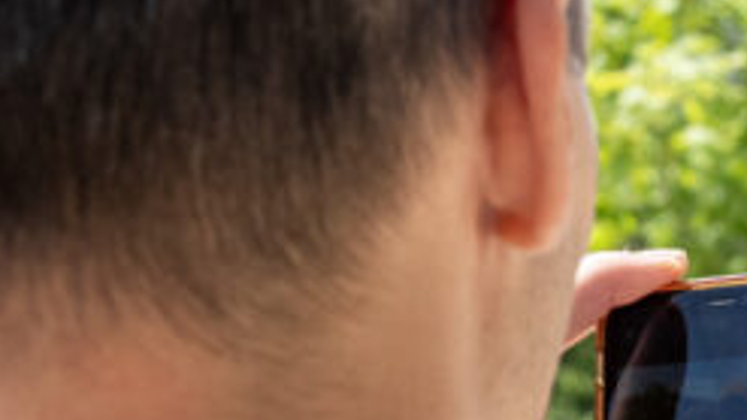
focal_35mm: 221
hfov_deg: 9.5
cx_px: 1155
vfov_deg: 5.5
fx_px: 4378
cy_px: 499
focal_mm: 51
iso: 125
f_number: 8
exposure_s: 1/250
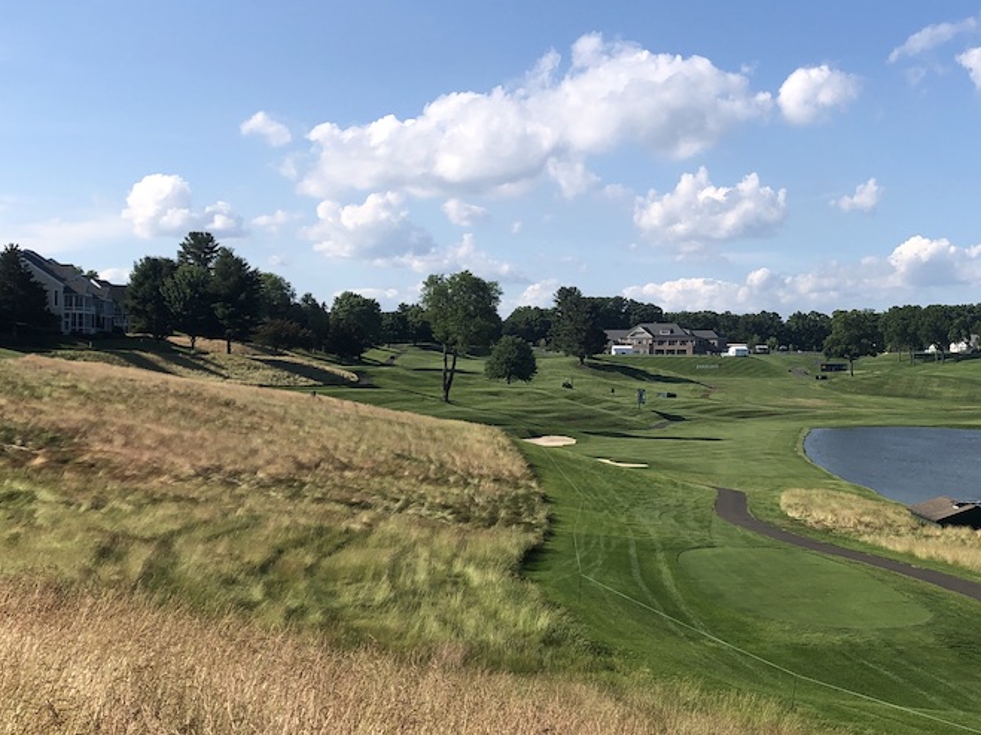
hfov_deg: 36.9
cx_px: 700
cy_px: 396
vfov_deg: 28.5
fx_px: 1445
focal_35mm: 51
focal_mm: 3.99
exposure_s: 1/2088
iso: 20
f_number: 1.8
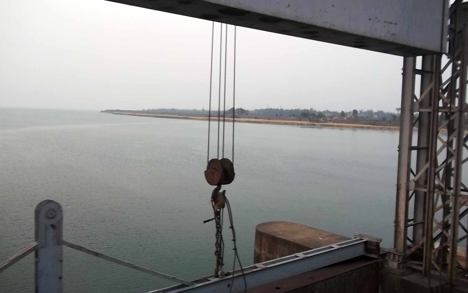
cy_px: 147
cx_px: 234
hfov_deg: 56.7
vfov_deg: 37.3
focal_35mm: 34
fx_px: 434
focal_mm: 5.7
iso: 80
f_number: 2.9
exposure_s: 1/250
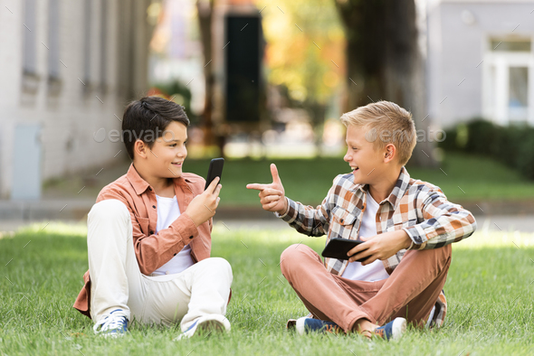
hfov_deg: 10.3
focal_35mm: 200
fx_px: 2968
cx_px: 267
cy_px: 178
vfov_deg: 6.9
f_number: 4
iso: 100
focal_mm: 200
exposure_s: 1/200
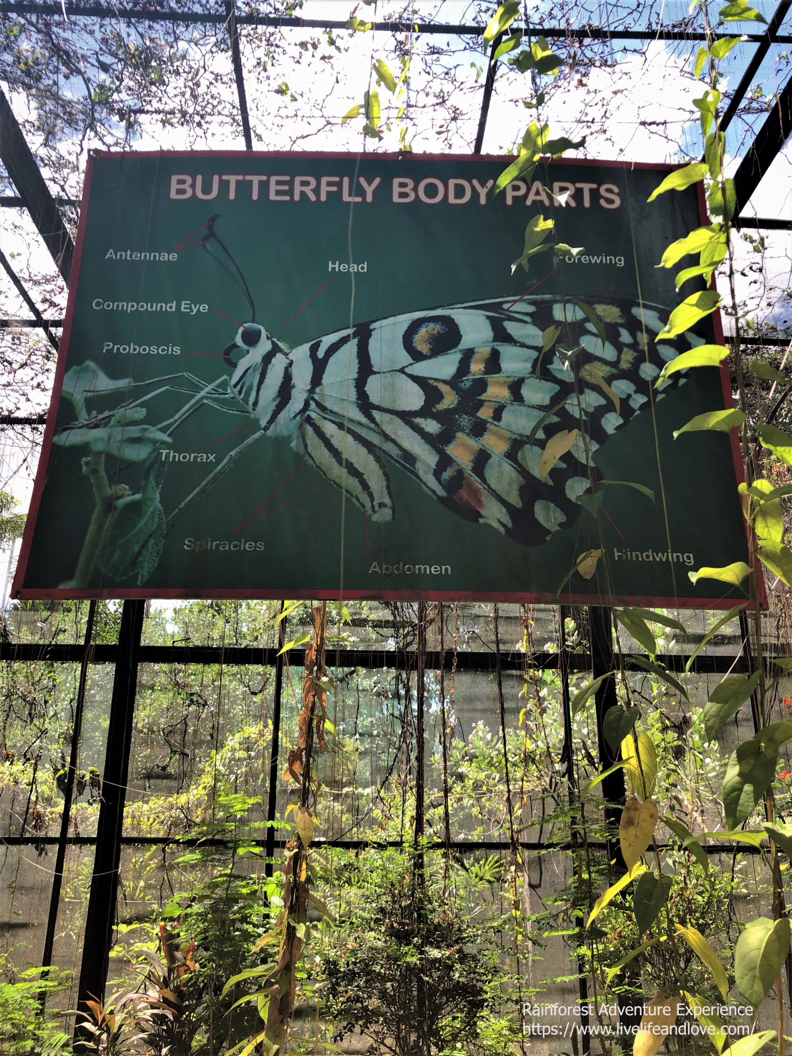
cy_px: 528
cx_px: 396
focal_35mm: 28
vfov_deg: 63.4
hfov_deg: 49.7
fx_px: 854
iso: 20
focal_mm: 3.99
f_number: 1.8
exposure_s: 1/350
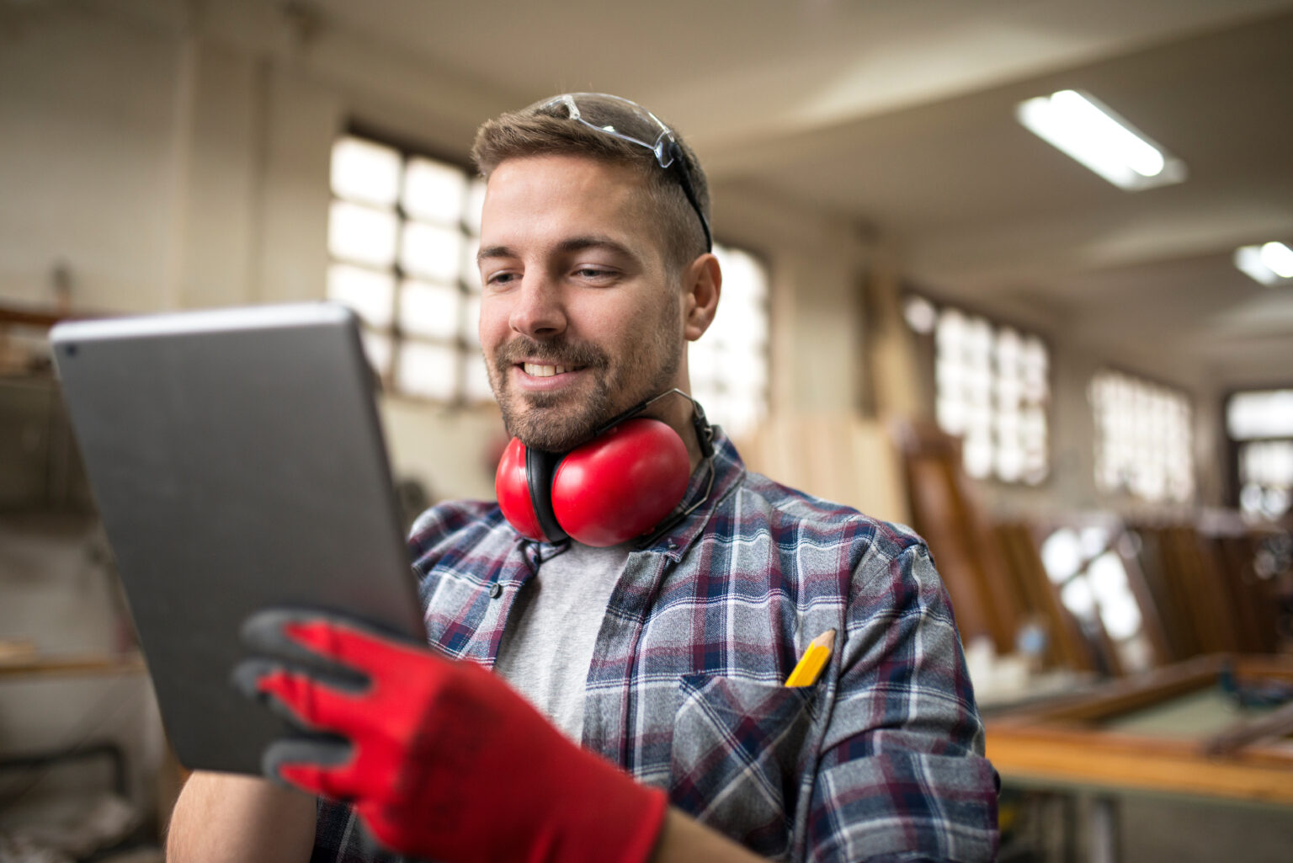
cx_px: 646
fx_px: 1257
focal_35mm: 35
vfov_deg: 37.9
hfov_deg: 54.4
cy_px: 432
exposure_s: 1/400
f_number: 1.4
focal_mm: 35
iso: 640
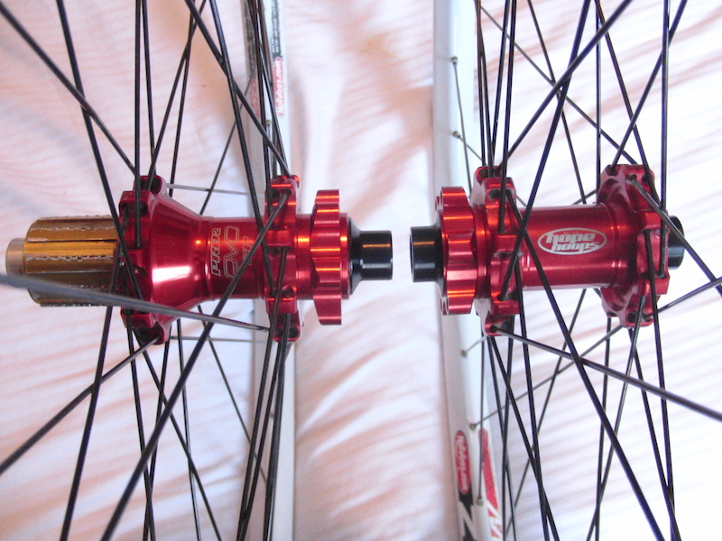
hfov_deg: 50.1
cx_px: 361
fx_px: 772
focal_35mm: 37
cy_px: 270
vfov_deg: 38.7
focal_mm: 6.42
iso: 800
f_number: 3.6
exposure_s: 1/20
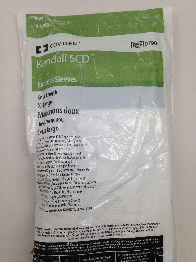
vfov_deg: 55.4
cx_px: 98
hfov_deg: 42.9
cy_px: 131
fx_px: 249
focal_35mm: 33
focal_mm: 4.12
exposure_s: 1/120
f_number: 2.4
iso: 80
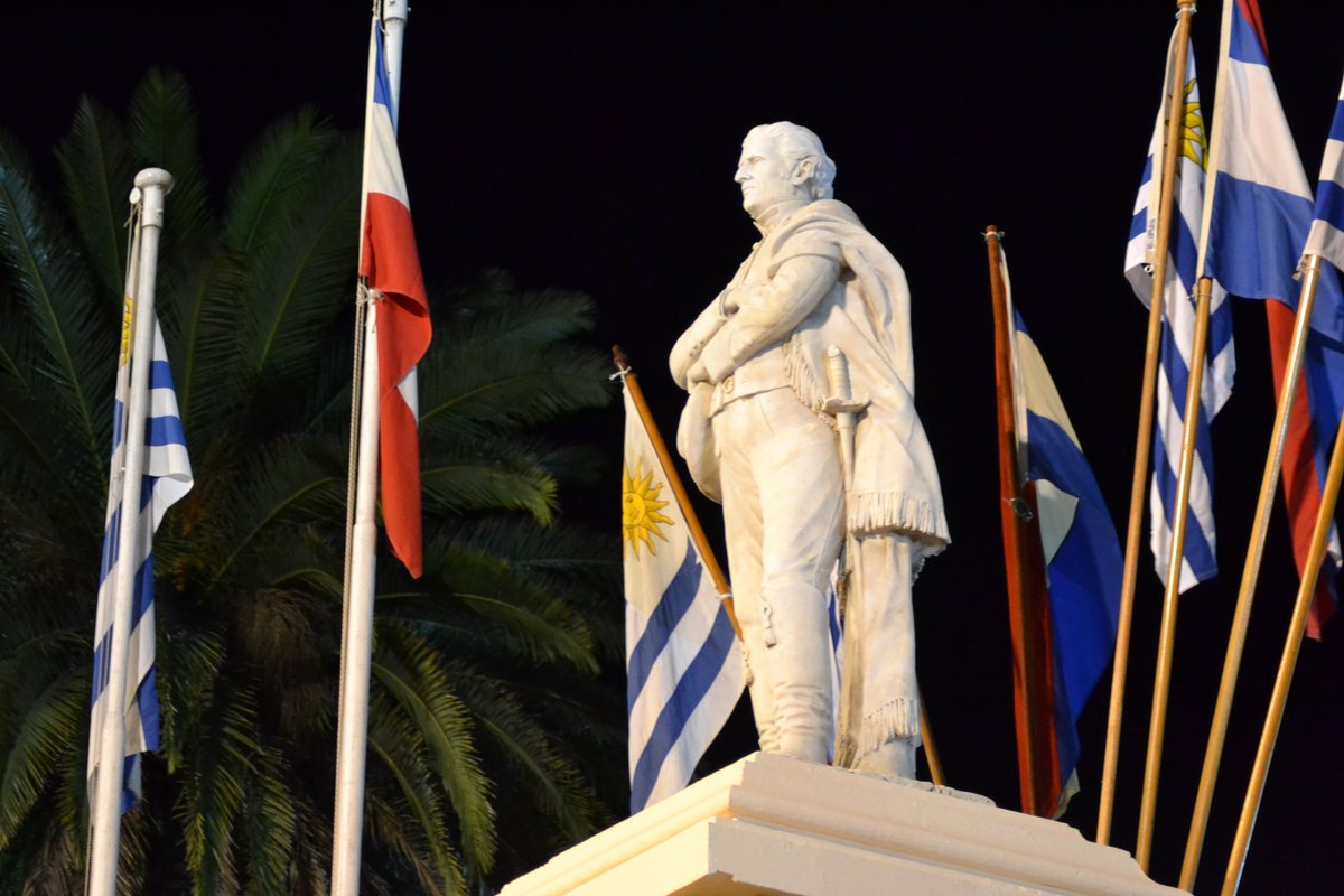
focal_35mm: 105
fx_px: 3920
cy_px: 448
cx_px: 672
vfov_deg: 13.0
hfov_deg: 19.5
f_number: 4
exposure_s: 1/20
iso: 3200
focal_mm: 70
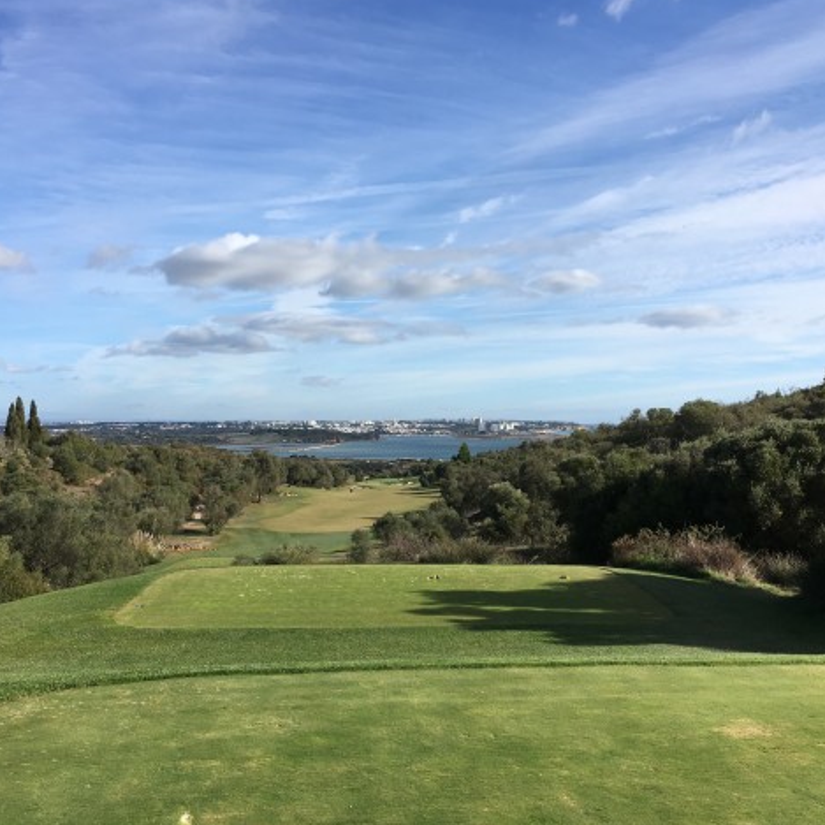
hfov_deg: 47.2
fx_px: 944
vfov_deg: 47.2
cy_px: 406
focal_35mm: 35
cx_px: 387
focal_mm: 4.15
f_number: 2.2
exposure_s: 1/1709
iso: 25
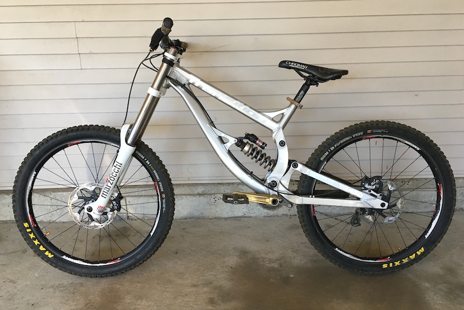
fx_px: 400
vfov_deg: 42.3
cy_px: 158
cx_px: 235
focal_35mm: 31
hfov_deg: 60.3
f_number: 2.2
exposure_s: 1/30
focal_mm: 4.15
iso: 40
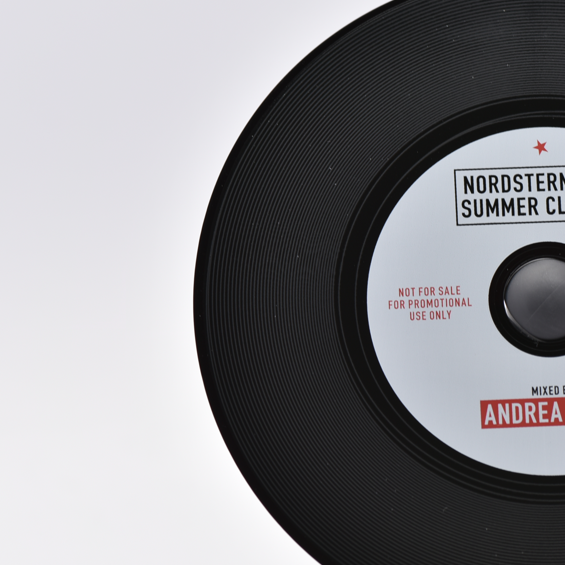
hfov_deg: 8.4
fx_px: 3822
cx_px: 558
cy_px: 330
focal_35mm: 207
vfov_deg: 8.5
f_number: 9
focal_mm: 105
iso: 100
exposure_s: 1/10
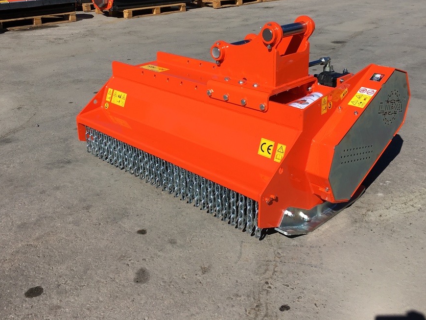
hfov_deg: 46.8
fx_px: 492
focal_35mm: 40
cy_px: 103
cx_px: 205
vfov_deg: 35.6
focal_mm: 4.15
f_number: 2.2
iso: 25
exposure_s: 1/1789
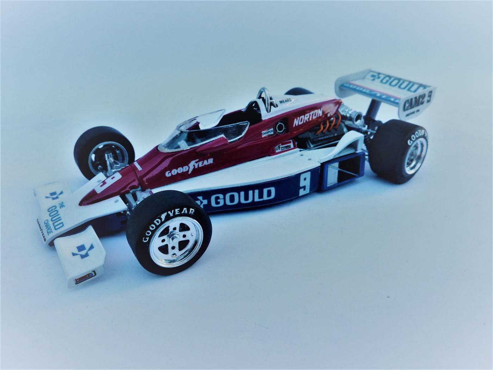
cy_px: 185
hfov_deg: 69.4
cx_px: 246
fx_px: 356
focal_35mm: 25
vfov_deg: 54.9
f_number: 4
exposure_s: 1/200
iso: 80
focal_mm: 4.1
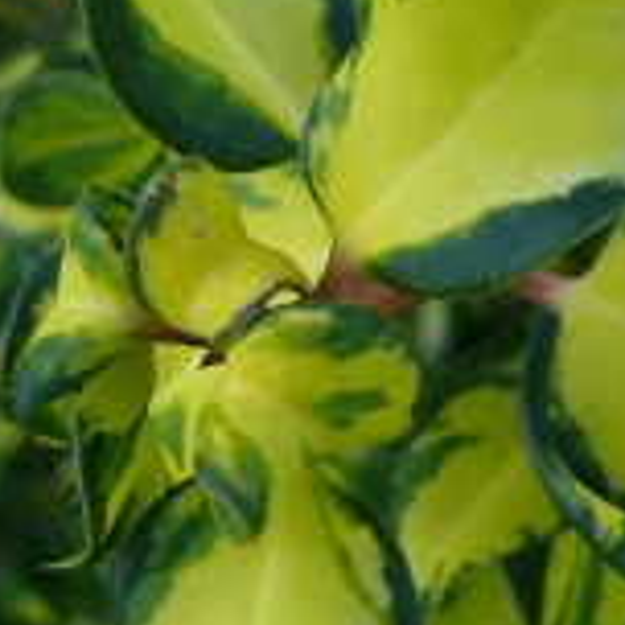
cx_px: 493
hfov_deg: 14.2
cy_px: 144
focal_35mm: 122
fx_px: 2492
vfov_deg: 14.2
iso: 100
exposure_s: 1/125
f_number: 3.6
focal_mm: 7.4
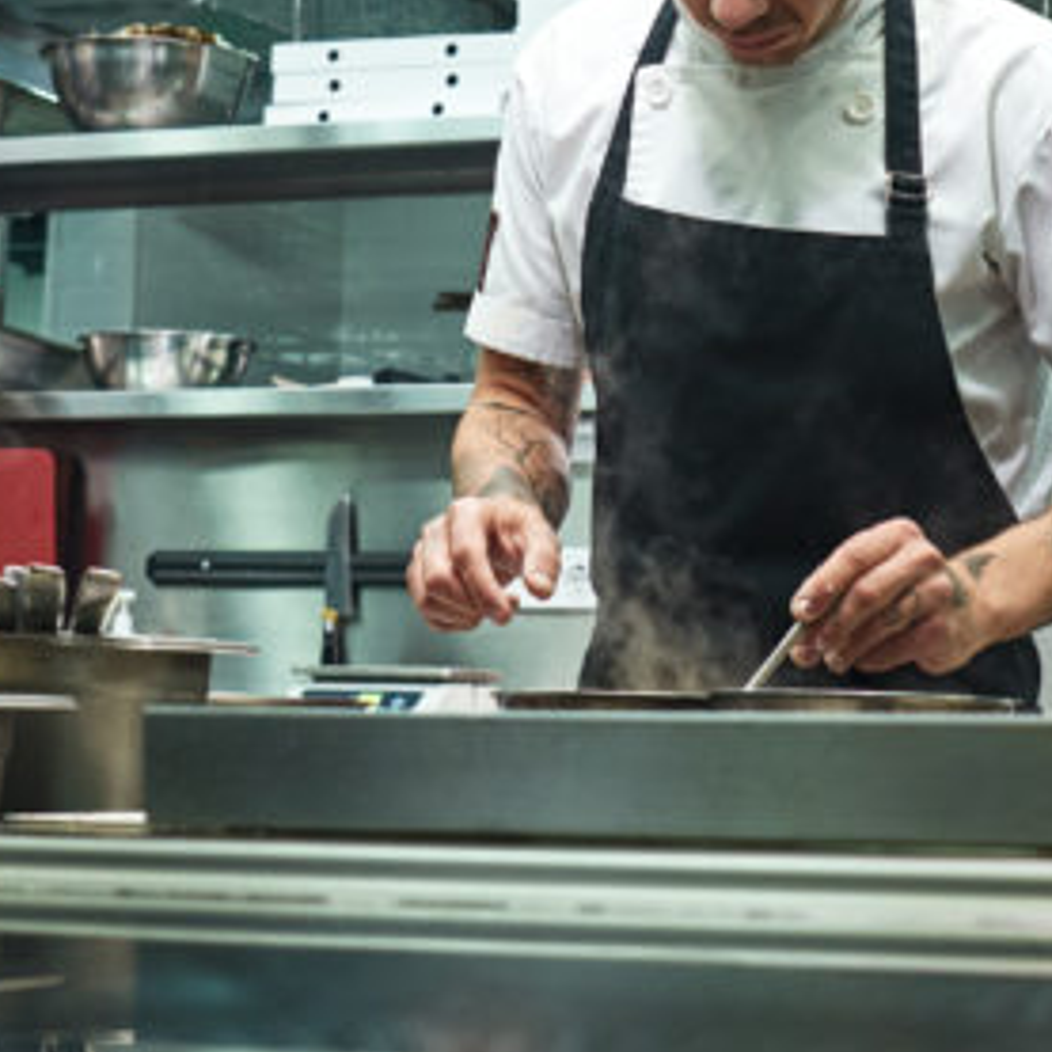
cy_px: 315
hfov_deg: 19.0
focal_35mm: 91
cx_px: 763
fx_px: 3129
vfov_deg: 19.0
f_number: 4
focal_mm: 29
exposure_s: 1/80
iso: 640
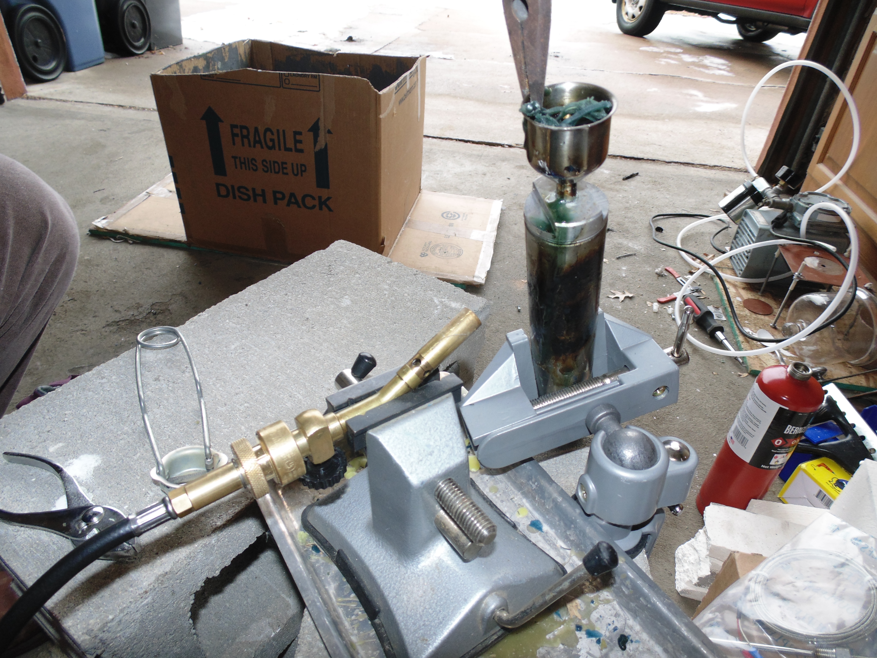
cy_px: 329
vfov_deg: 61.1
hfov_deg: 76.4
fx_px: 557
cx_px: 438
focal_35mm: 22
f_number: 3.1
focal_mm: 4
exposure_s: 1/30
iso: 80
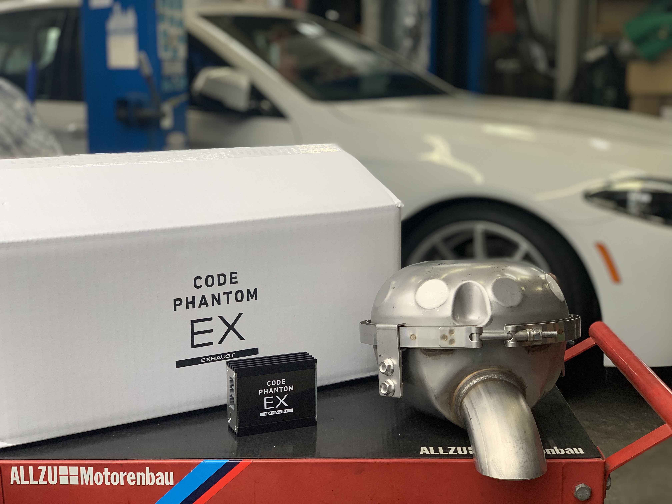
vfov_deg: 28.0
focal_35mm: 52
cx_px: 336
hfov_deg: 36.8
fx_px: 1009
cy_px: 252
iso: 40
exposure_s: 1/120
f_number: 2.4
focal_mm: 6
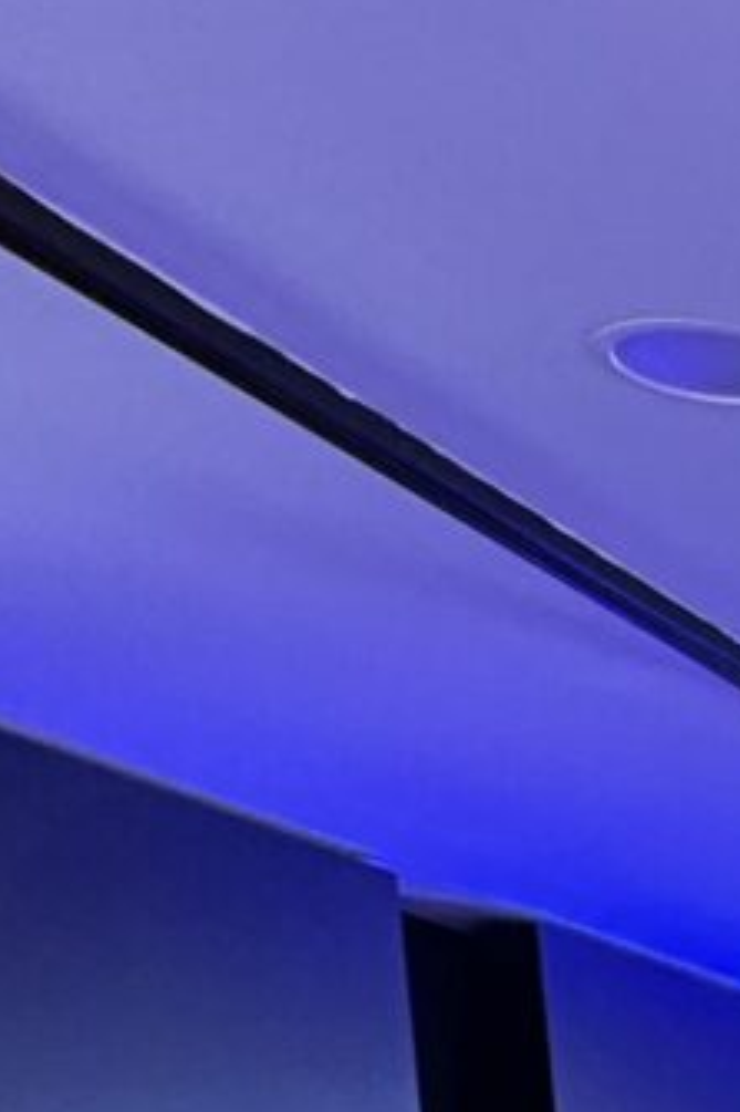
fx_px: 2747
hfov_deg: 11.4
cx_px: 2008
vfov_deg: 19.0
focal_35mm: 89
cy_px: 1839
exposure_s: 1/50
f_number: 2.2
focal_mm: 2.22
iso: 250
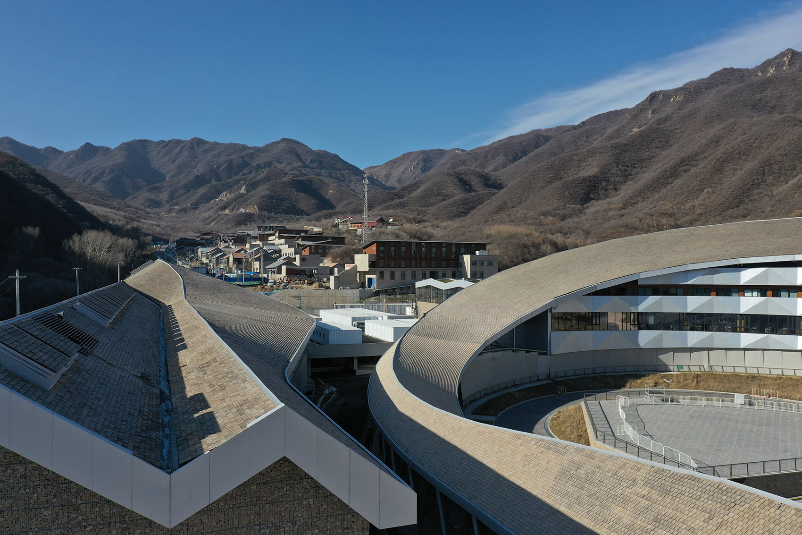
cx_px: 401
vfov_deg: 46.4
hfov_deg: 65.5
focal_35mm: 28
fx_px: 624
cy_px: 268
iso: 100
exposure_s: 1/500
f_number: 6.3
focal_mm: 10.26
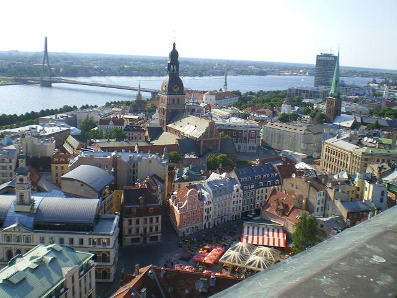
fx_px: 436
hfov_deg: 49.0
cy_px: 149
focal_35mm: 38
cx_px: 198
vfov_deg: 37.7
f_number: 4.6
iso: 64
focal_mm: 6.3
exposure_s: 1/200
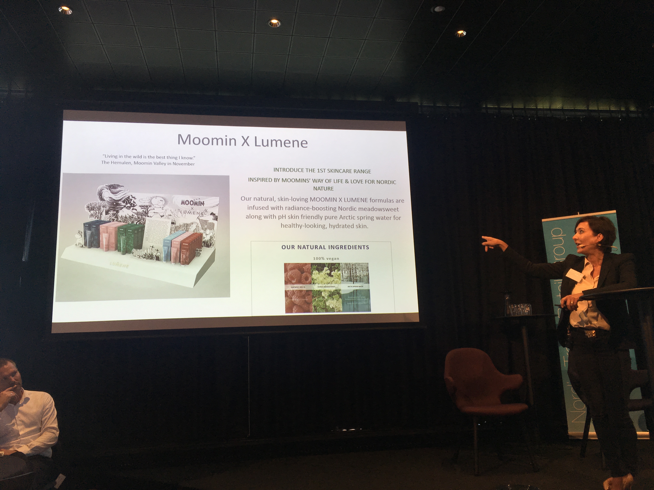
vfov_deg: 48.2
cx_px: 327
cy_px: 245
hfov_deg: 61.7
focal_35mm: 29
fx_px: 548
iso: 32
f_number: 2.2
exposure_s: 1/50
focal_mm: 4.15
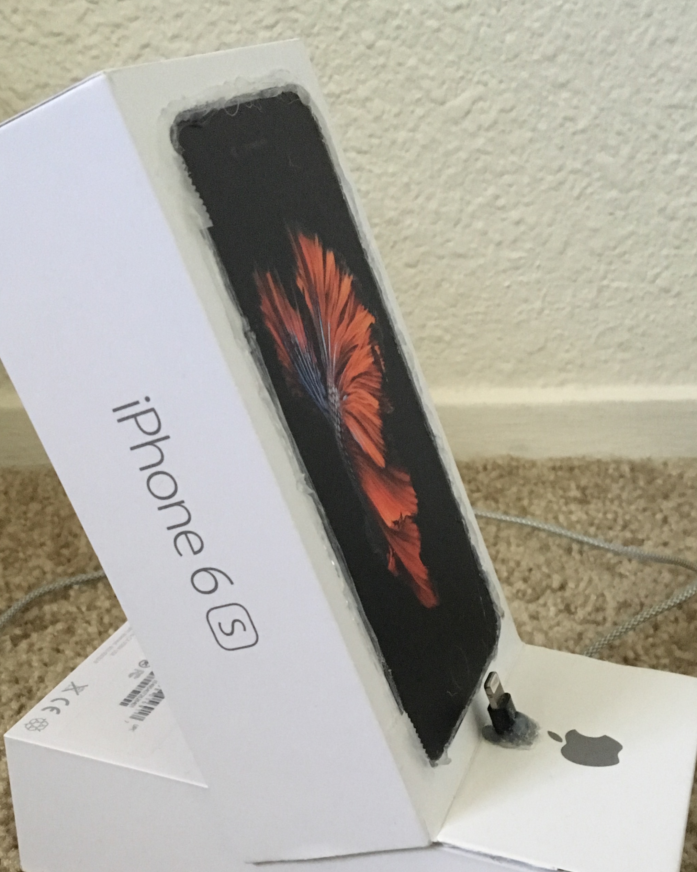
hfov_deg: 33.4
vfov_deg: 40.6
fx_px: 1160
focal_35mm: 45
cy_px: 586
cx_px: 308
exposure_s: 1/15
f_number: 2.2
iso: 320
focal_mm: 4.15
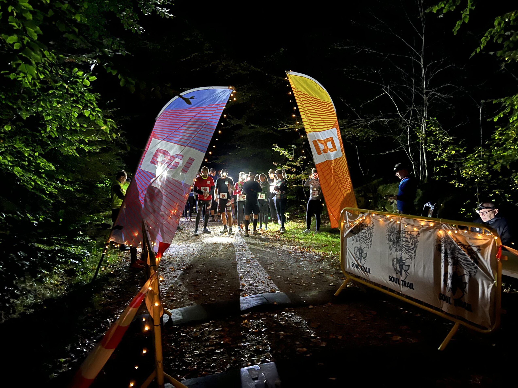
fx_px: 389
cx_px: 259
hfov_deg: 67.3
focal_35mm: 26
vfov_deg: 53.1
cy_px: 194
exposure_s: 1/9
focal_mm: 5.7
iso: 1250
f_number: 1.5
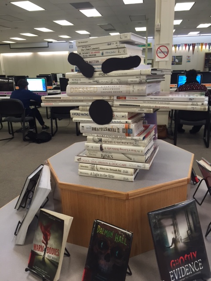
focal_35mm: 29
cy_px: 140
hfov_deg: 48.2
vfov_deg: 61.7
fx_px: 236
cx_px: 106
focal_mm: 4.15
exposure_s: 1/30
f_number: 2.2
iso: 64
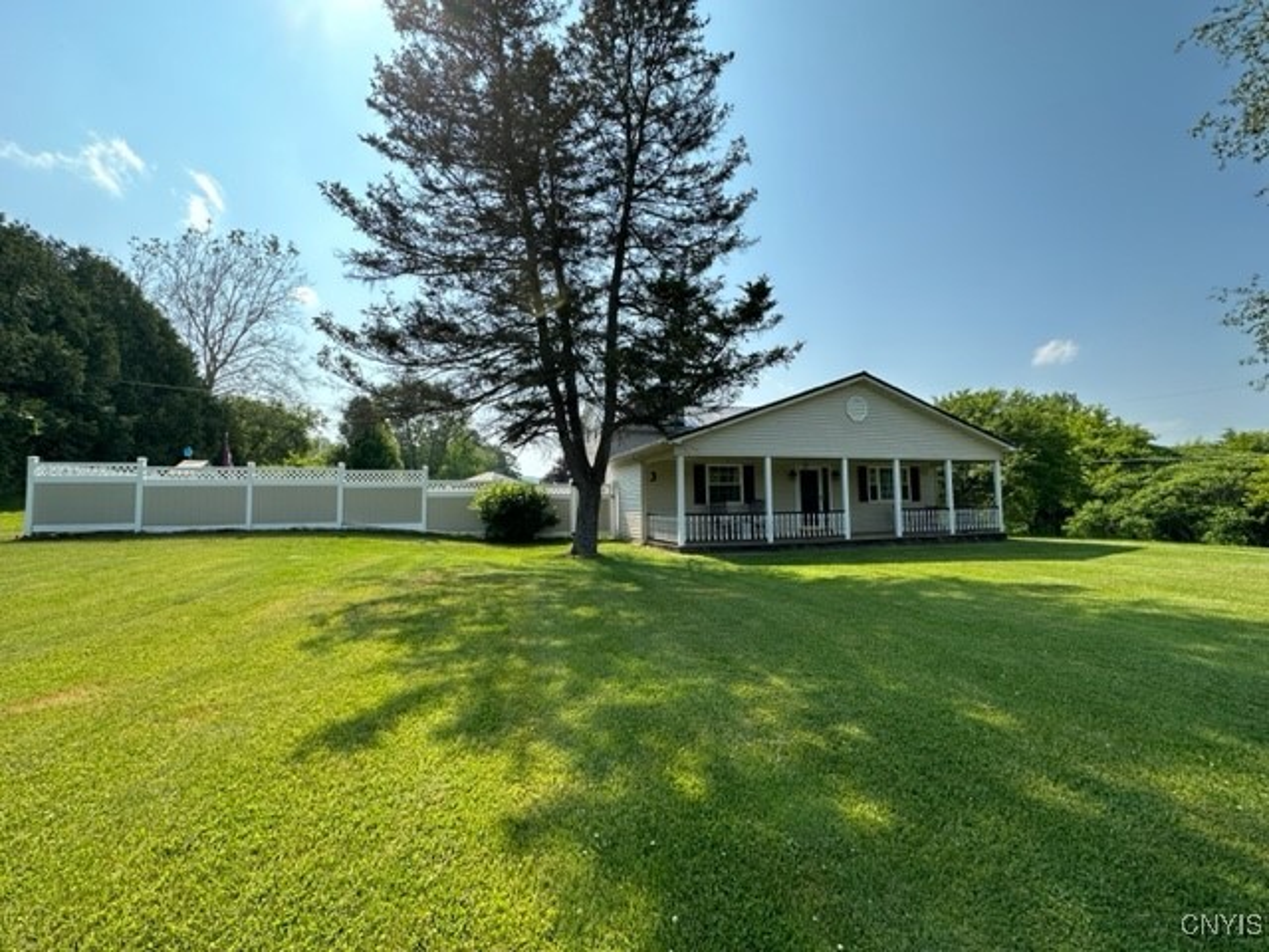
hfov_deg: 102.1
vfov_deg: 85.7
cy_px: 476
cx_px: 634
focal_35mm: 14
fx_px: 513
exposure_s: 1/1247
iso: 40
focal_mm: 2.22
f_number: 2.2
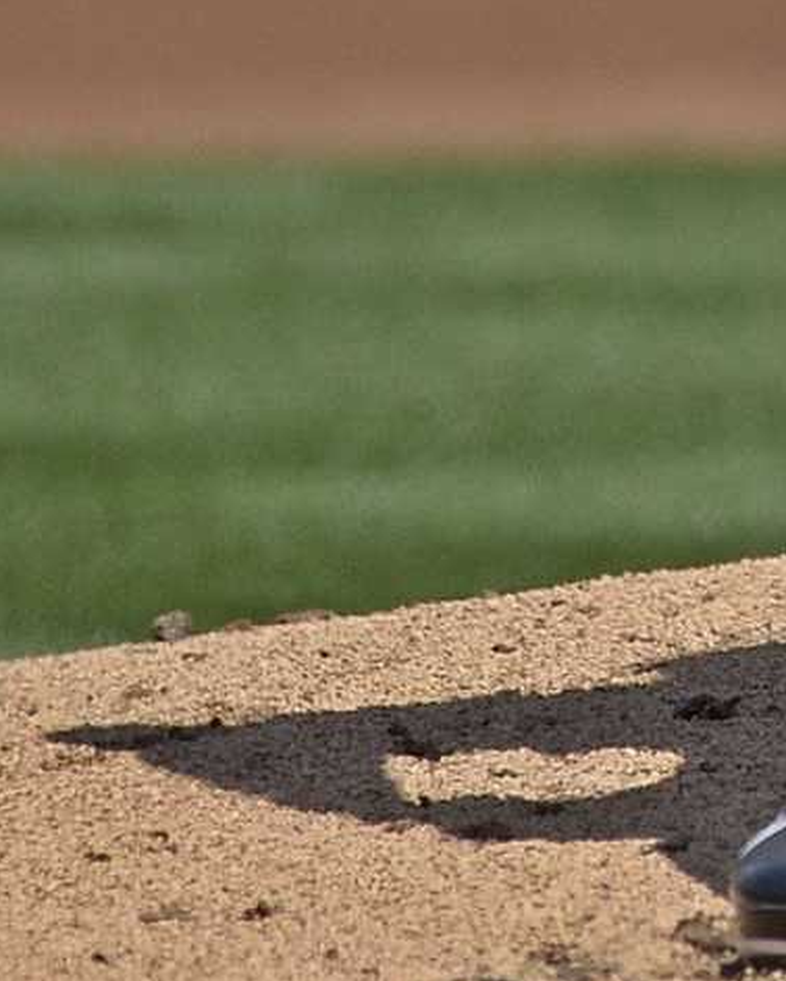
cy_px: -1120
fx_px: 47309
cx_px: 1411
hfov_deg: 1.0
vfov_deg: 1.2
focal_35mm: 1628
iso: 500
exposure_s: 1/8000
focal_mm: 400
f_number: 5
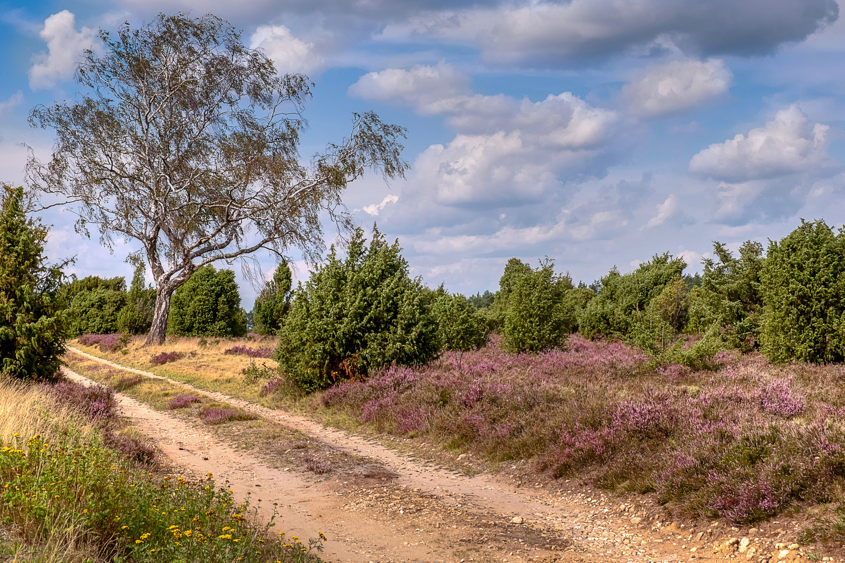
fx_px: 1619
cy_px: 282
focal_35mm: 69
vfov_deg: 19.7
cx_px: 422
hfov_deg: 29.2
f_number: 16
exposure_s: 1/120
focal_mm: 46.3
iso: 200
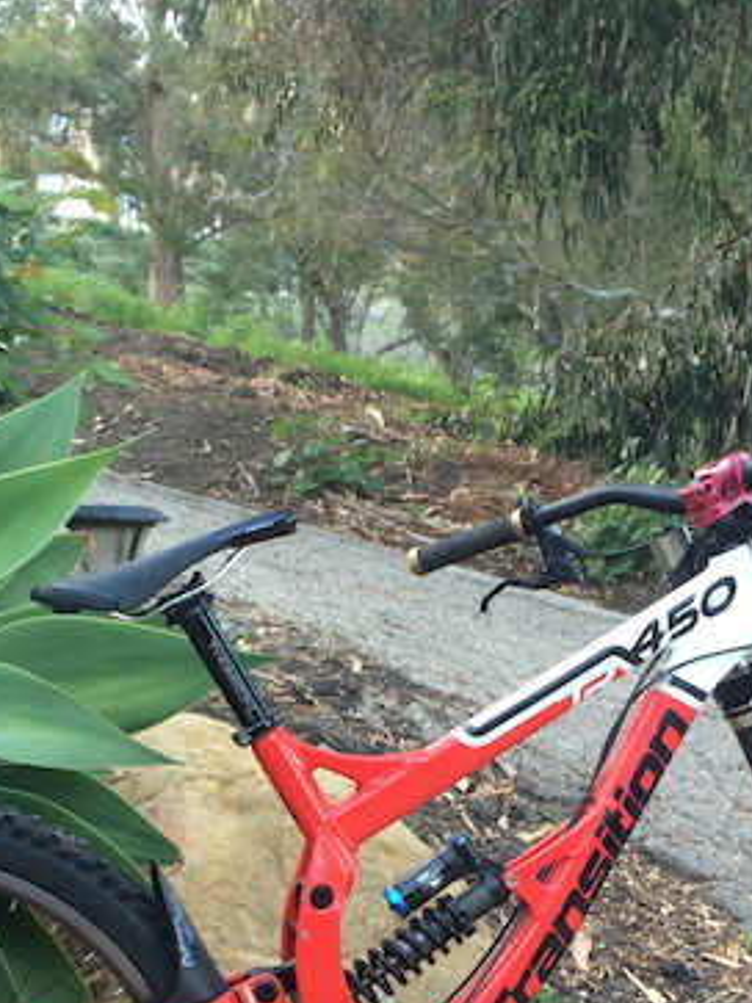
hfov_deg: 22.9
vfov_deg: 29.1
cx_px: 329
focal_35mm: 64
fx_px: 1855
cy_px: 904
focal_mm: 4.15
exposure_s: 1/30
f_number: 2.2
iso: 40
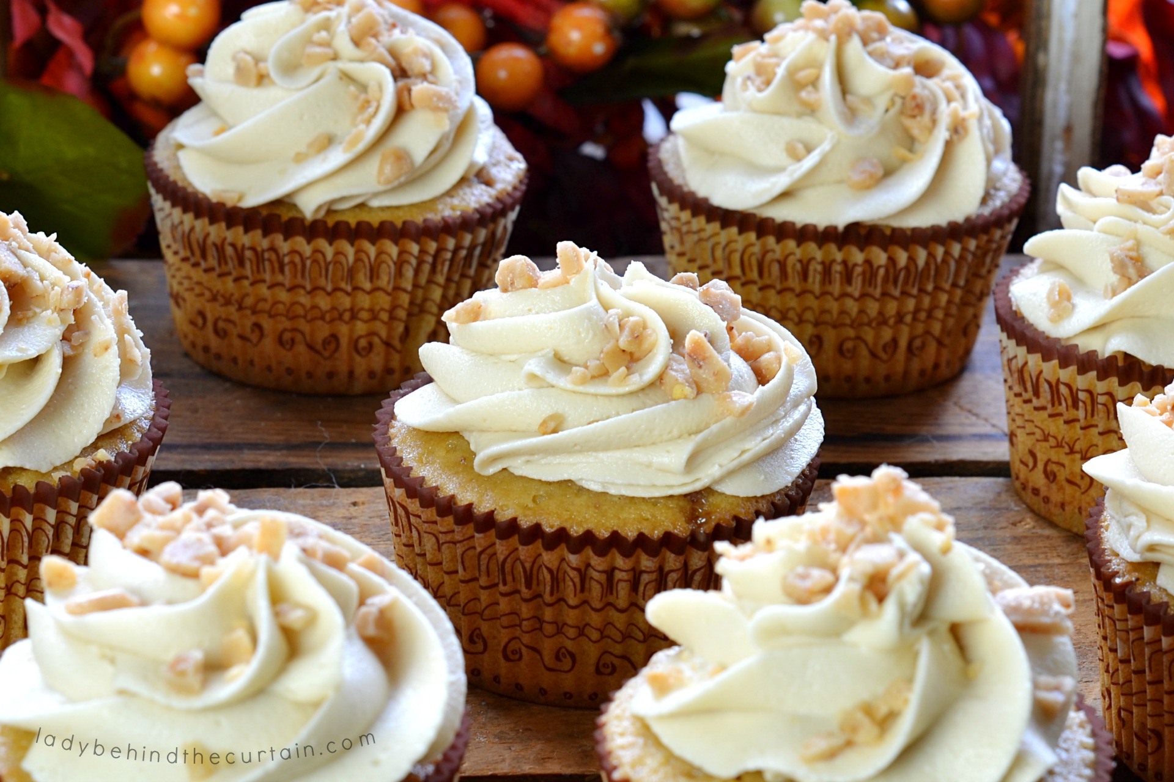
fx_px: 2446
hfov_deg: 27.0
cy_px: 391
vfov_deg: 18.2
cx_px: 587
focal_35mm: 75
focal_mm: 50
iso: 100
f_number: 10
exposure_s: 1/6
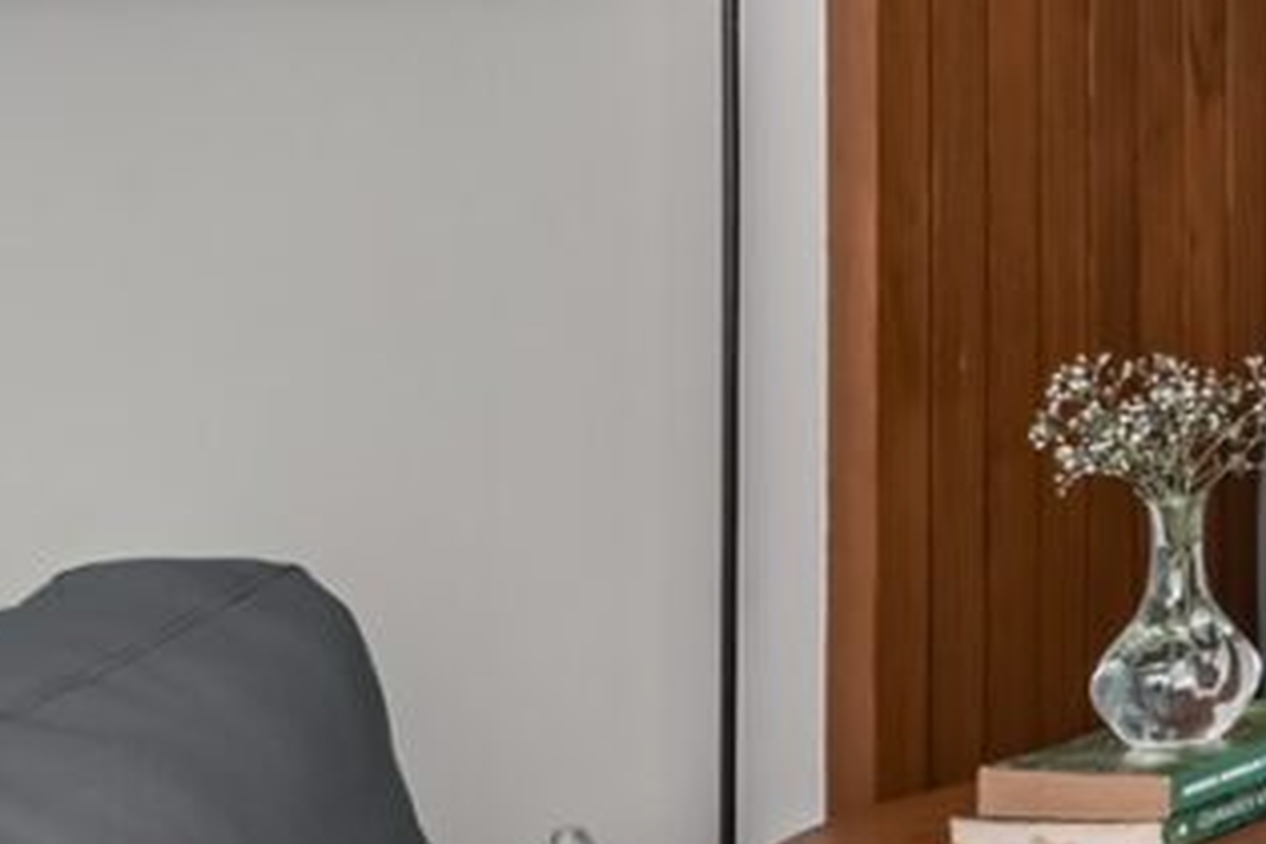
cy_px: -151
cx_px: 3858
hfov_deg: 11.2
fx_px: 3657
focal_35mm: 104
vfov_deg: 12.9
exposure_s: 2.5
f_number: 11
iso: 100
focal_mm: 16
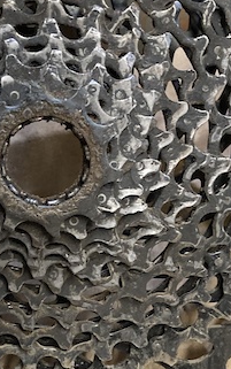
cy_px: 236
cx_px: 38
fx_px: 744
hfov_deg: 17.5
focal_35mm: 74
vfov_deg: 27.7
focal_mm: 3.99
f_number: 1.8
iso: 320
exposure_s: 1/30
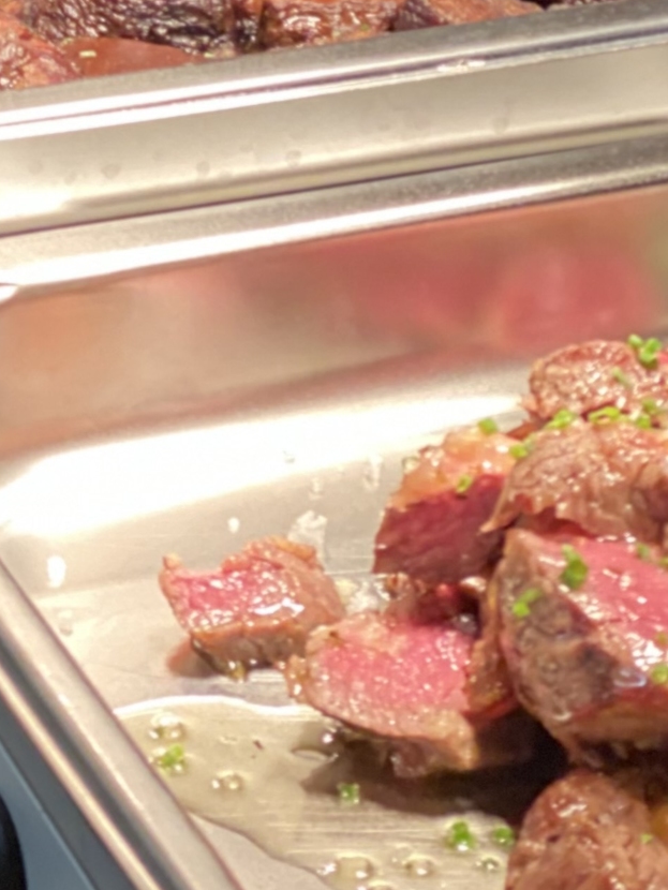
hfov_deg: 8.8
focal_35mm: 167
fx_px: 4295
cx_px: -121
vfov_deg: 11.4
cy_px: -414
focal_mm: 6
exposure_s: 1/100
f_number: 2
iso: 125
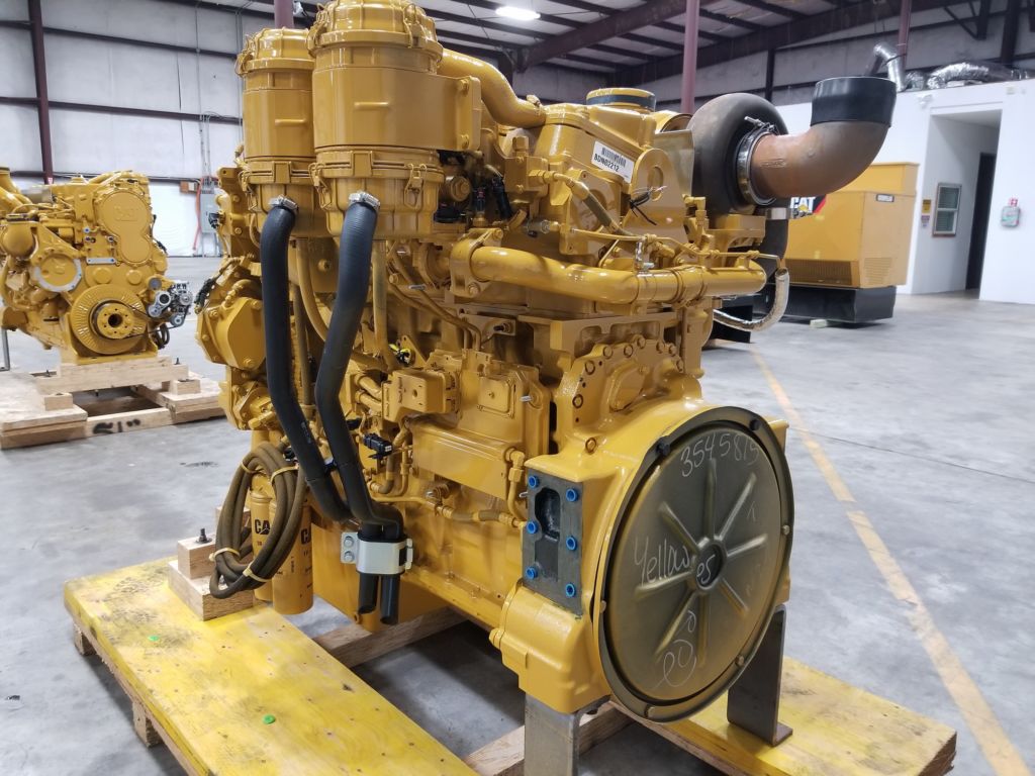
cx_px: 518
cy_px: 388
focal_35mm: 26
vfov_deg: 53.1
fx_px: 777
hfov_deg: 67.3
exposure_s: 1/28
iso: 200
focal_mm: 4.25
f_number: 1.7
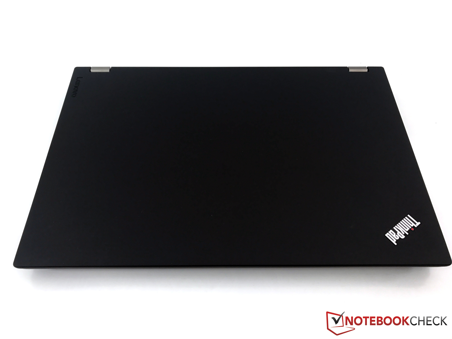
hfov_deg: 63.4
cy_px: 170
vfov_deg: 49.7
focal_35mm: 28
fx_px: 366
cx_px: 226
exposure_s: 1/50
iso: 32
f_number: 1.8
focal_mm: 3.99
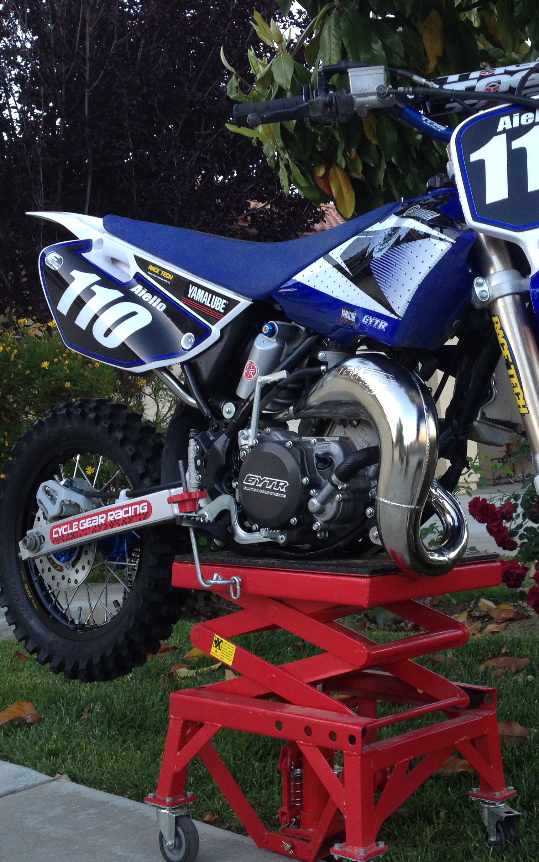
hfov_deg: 25.4
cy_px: 432
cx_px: 430
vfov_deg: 40.3
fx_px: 1175
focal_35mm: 50
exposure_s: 1/120
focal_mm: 4.28
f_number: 2.4
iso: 80
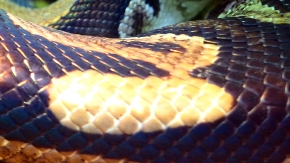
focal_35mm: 1212
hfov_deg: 1.8
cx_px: 267
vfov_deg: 1.0
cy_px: -38
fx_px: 9320
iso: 400
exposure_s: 1/25
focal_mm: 108
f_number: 2.8
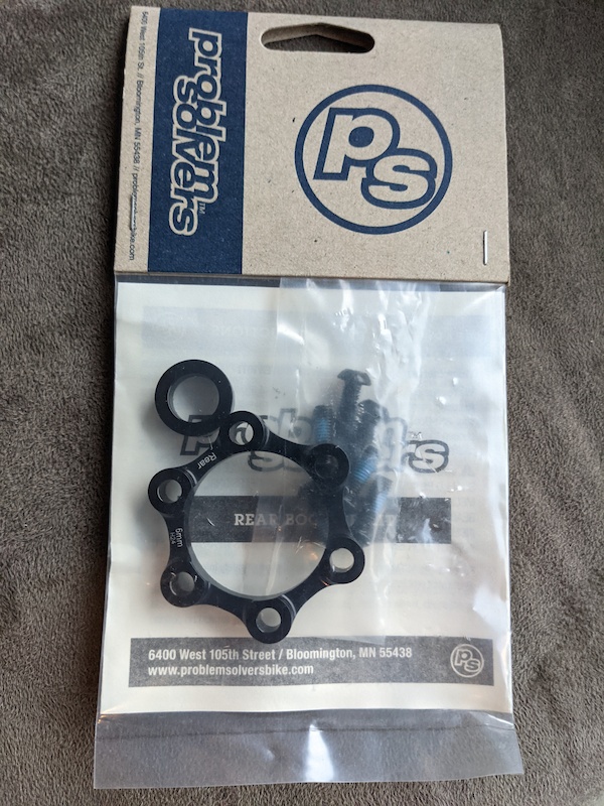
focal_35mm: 27
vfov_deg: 65.3
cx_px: 302
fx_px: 628
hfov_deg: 51.4
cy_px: 403
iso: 180
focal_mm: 4.38
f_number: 1.73
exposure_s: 1/24
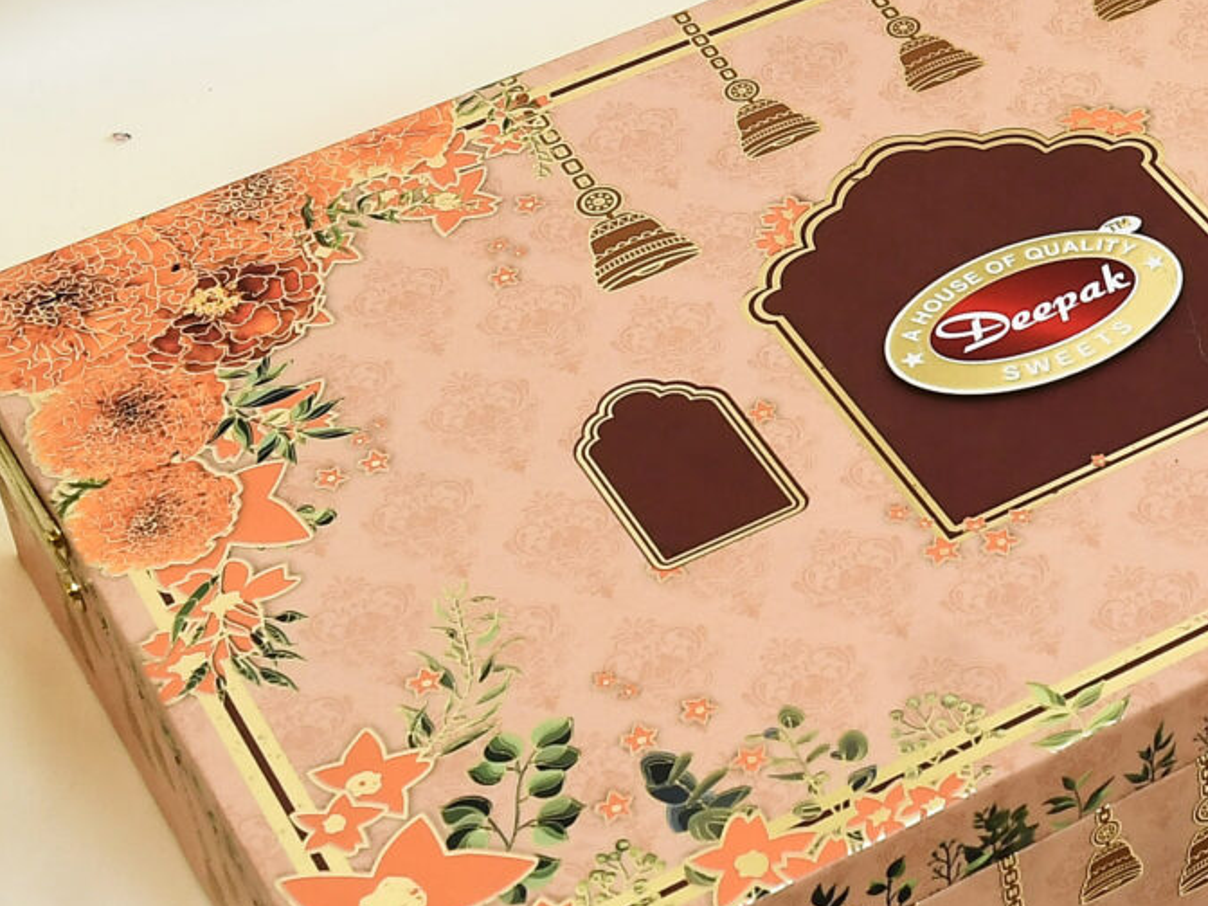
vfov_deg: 13.2
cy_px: -55
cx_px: 1683
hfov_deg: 16.6
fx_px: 3838
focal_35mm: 110
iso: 400
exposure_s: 1/160
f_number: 6.3
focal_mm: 20
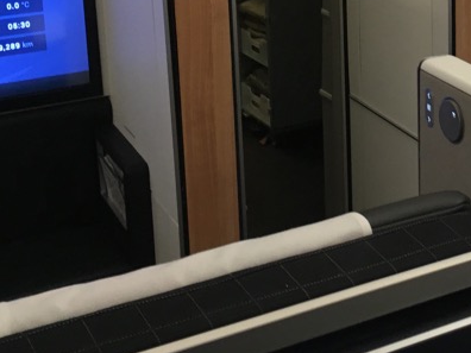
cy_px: -4
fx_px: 1020
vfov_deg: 19.1
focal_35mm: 75
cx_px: 494
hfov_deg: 24.5
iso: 125
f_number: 2.2
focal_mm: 4.15
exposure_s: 1/33
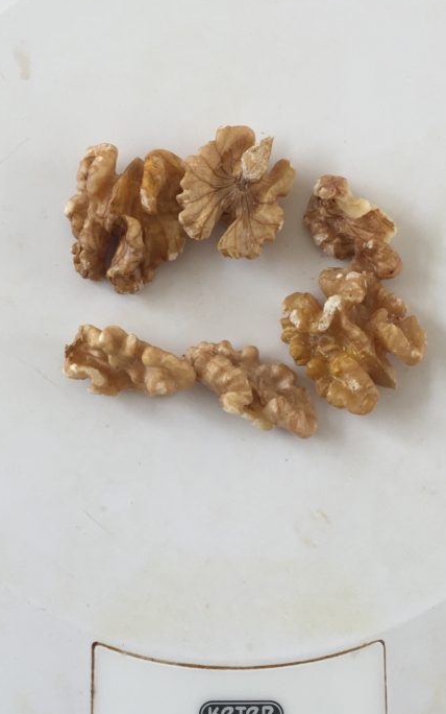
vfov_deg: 43.5
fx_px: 894
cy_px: 371
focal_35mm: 46
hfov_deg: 28.0
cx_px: 244
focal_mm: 4.15
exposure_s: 1/100
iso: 50
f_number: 2.2
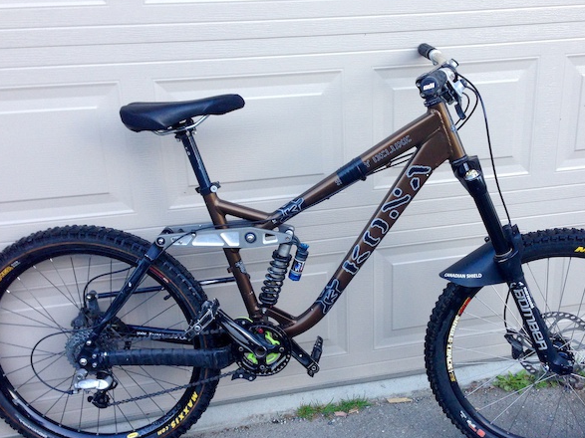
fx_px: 760
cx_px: 337
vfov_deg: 32.2
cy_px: 236
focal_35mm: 45
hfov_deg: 42.0
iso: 64
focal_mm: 4.12
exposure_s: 1/120
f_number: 2.4
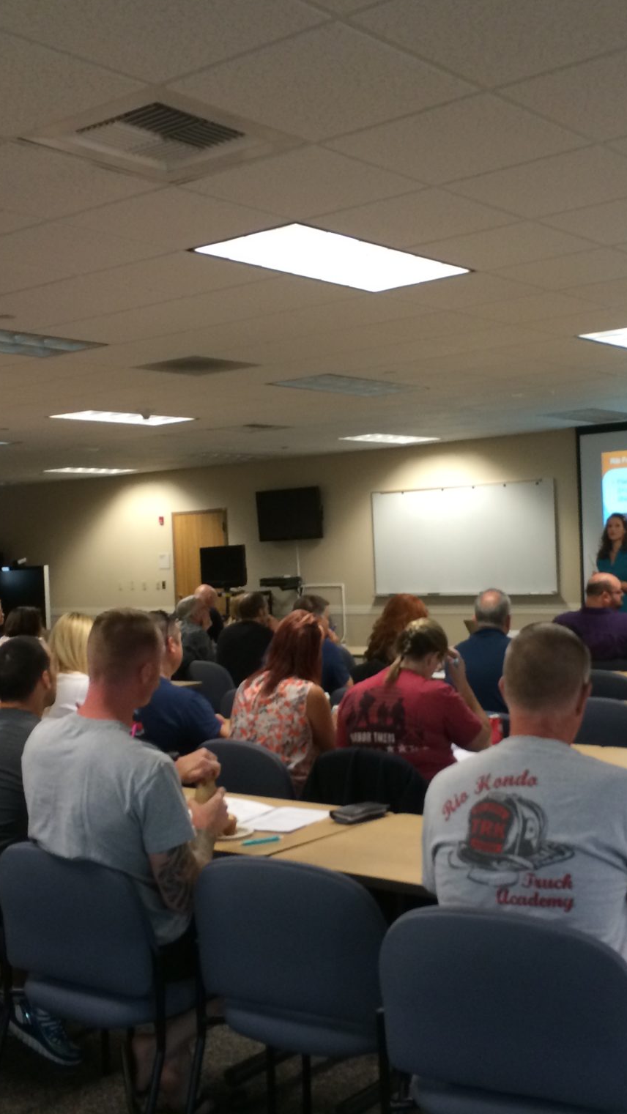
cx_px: 390
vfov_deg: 46.4
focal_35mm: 44
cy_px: 557
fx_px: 1300
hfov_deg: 27.0
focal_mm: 4.12
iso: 125
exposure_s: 1/30
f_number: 2.2
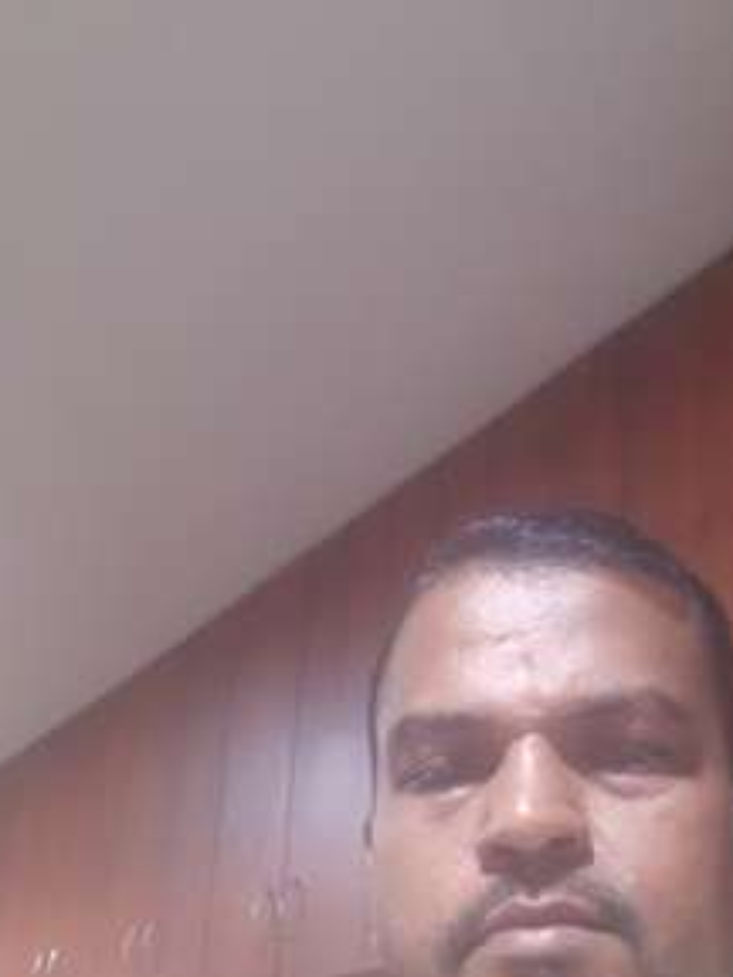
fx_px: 1214
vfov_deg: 43.4
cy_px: 621
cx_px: 478
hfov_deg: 33.4
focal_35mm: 43
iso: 1087
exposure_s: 1/17
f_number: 2
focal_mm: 3.75
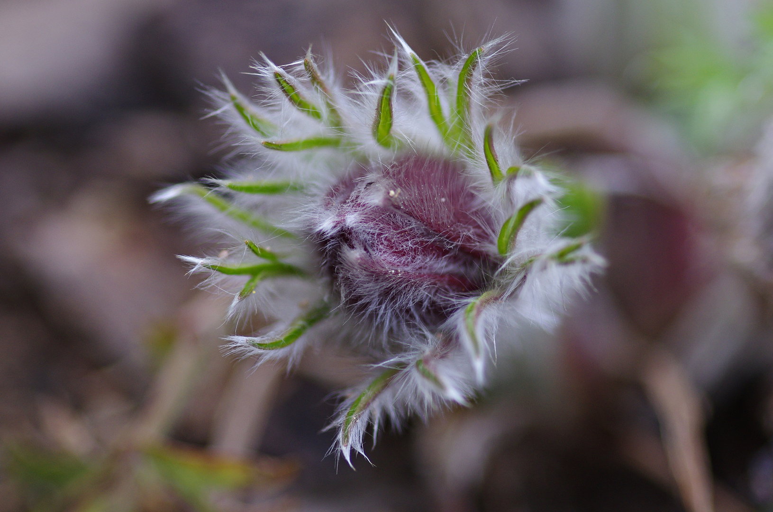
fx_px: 3375
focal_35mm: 158
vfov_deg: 8.7
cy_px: 256
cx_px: 386
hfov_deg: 13.1
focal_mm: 105
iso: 400
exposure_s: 1/160
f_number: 2.8
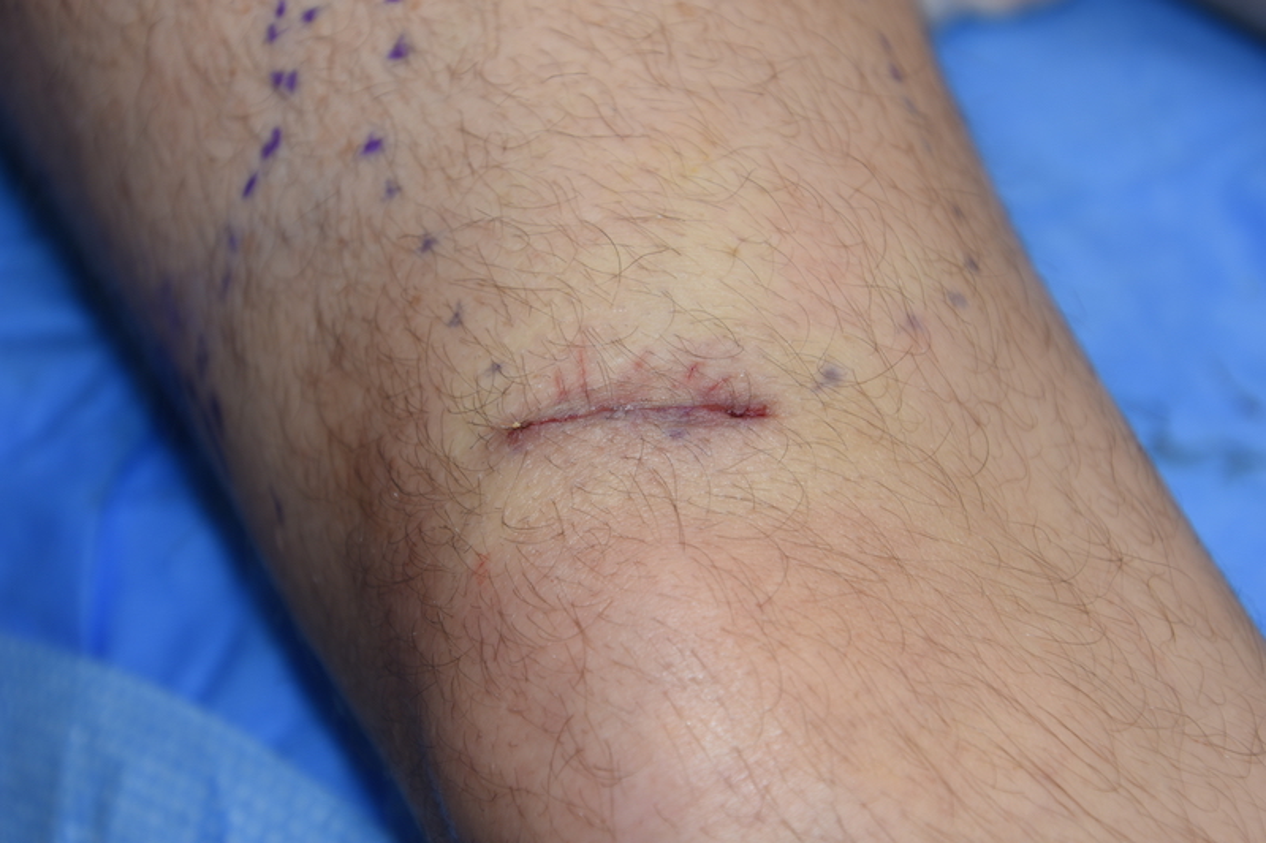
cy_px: 422
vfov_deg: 17.5
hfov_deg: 26.0
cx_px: 633
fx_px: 2742
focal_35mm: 78
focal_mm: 52
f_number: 5
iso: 100
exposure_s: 1/60
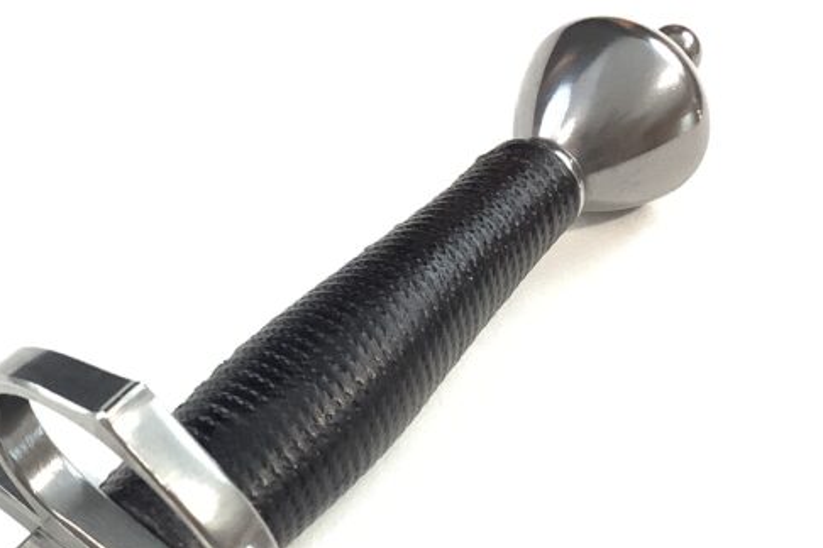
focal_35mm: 68
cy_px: 487
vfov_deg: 19.7
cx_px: 234
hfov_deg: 29.3
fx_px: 1554
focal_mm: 3.3
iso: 250
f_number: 2.4
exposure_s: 1/60
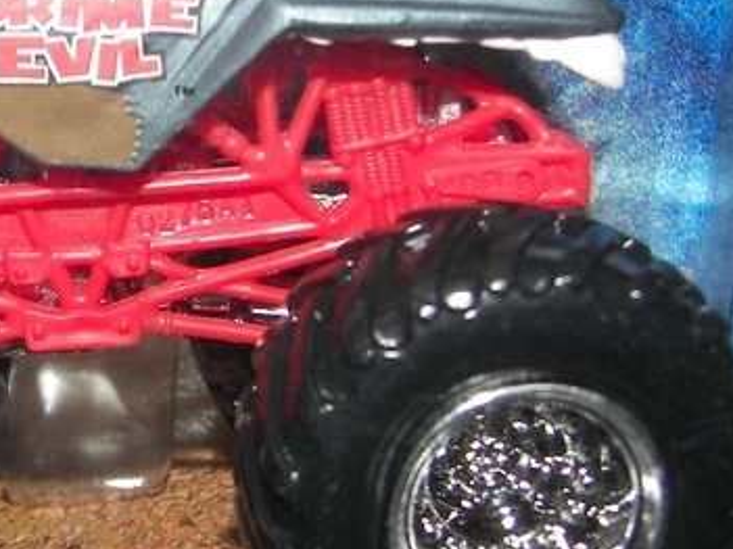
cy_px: 278
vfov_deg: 18.0
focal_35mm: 82
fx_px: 1736
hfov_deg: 23.1
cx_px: 50
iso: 100
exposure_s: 1/30
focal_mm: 6
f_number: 2.8
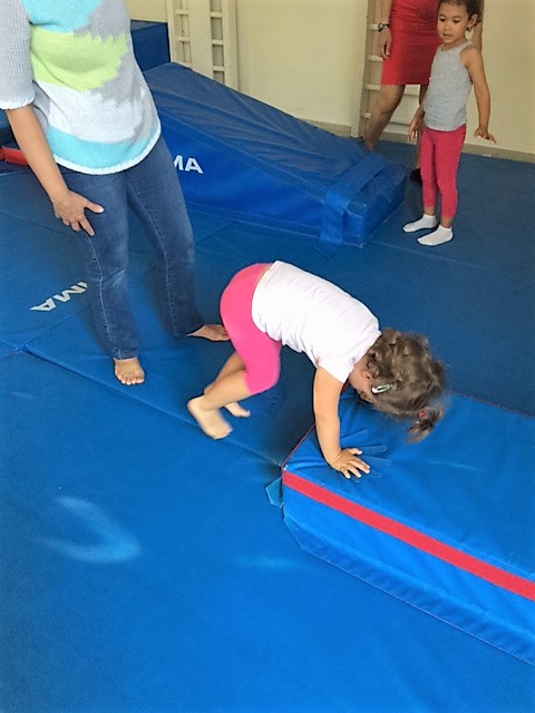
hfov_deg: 48.2
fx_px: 598
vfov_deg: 61.7
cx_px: 268
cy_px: 356
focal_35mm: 29
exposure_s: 1/33
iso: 160
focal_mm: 4.15
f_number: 2.2
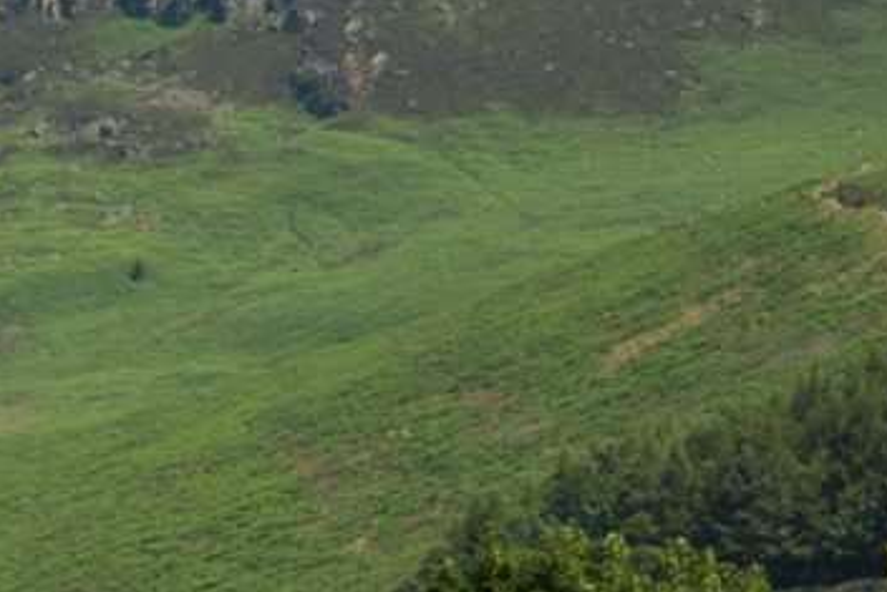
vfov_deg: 3.7
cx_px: 15
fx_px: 9131
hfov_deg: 5.5
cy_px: 568
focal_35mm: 370
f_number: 9.5
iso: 50
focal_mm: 85
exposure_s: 1/90
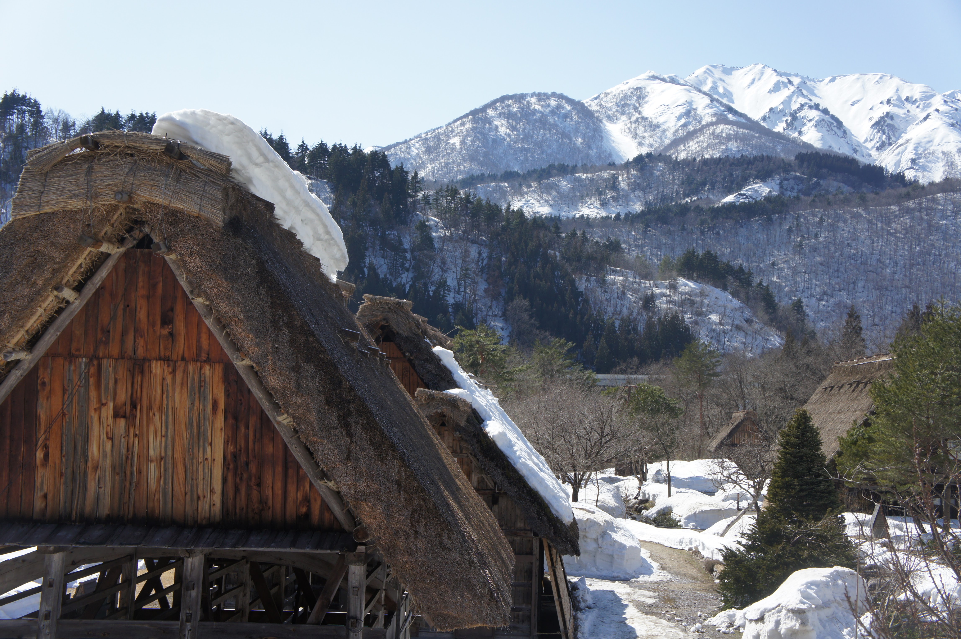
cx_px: 480
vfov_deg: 26.5
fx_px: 1361
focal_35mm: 51
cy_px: 320
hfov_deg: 38.9
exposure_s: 1/320
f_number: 8
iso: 200
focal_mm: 34
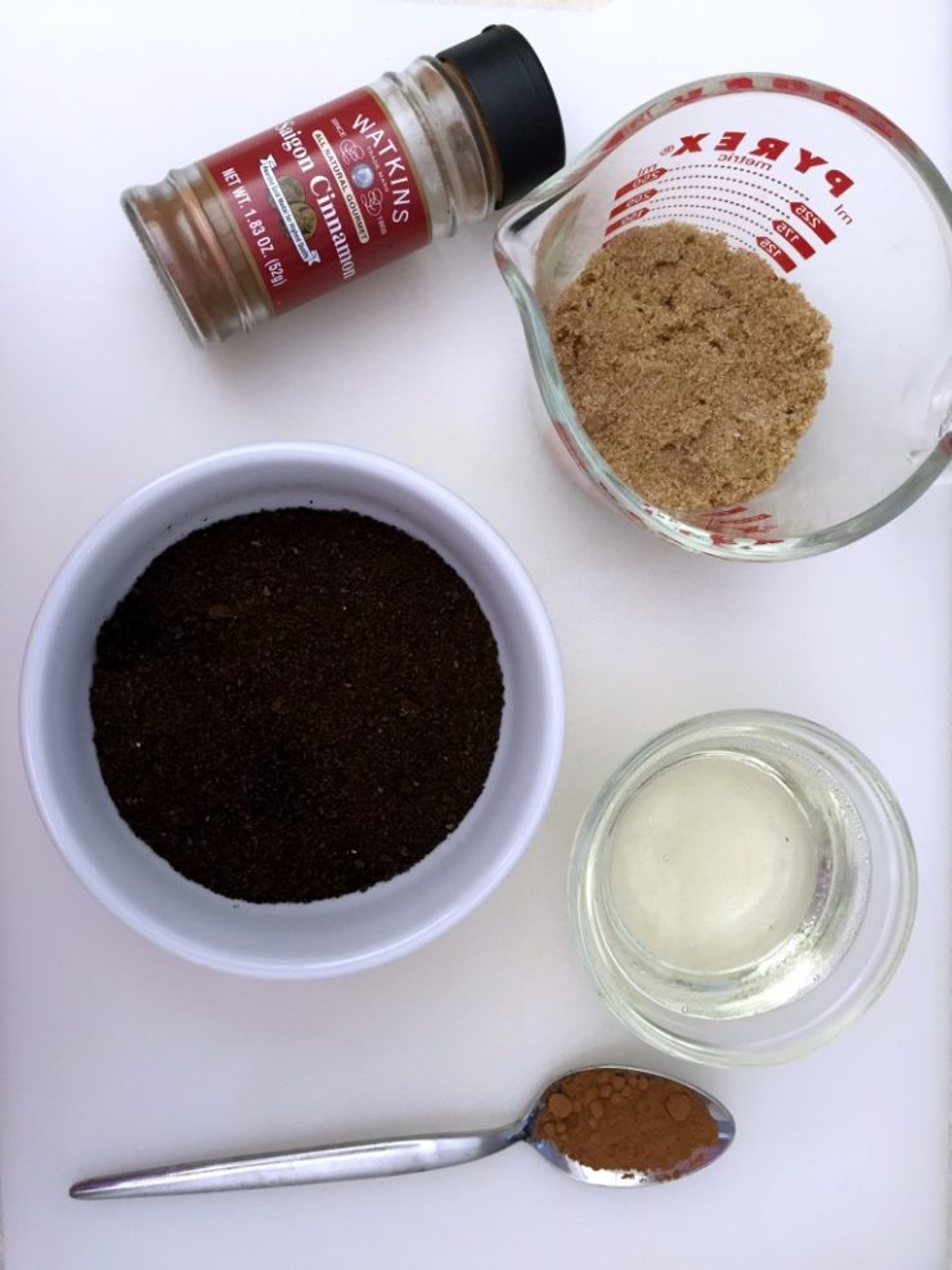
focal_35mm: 29
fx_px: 1064
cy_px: 635
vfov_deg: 61.7
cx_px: 476
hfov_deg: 48.2
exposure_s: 1/30
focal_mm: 4.15
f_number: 2.2
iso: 80
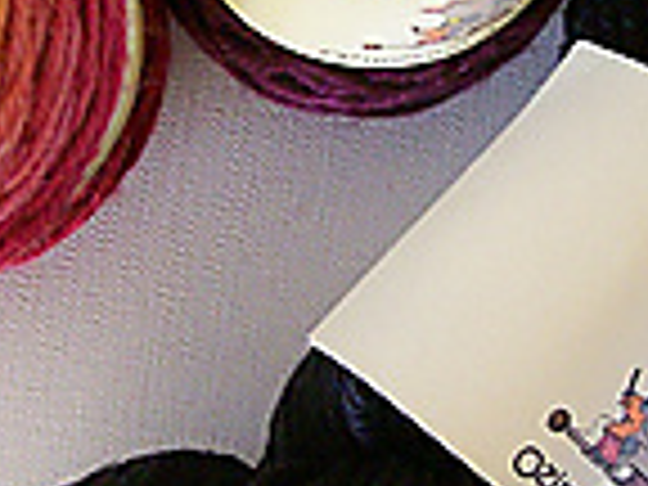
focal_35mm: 125
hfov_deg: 15.7
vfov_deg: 11.9
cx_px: 410
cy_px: 200
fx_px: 2340
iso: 160
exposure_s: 1/15.4
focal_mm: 6
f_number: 2.7
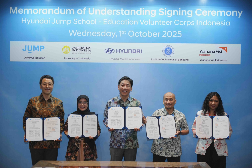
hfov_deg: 35.7
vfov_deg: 24.2
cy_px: 84
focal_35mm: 56
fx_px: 391
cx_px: 126
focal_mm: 55.9
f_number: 2.8
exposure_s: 1/125
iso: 1250
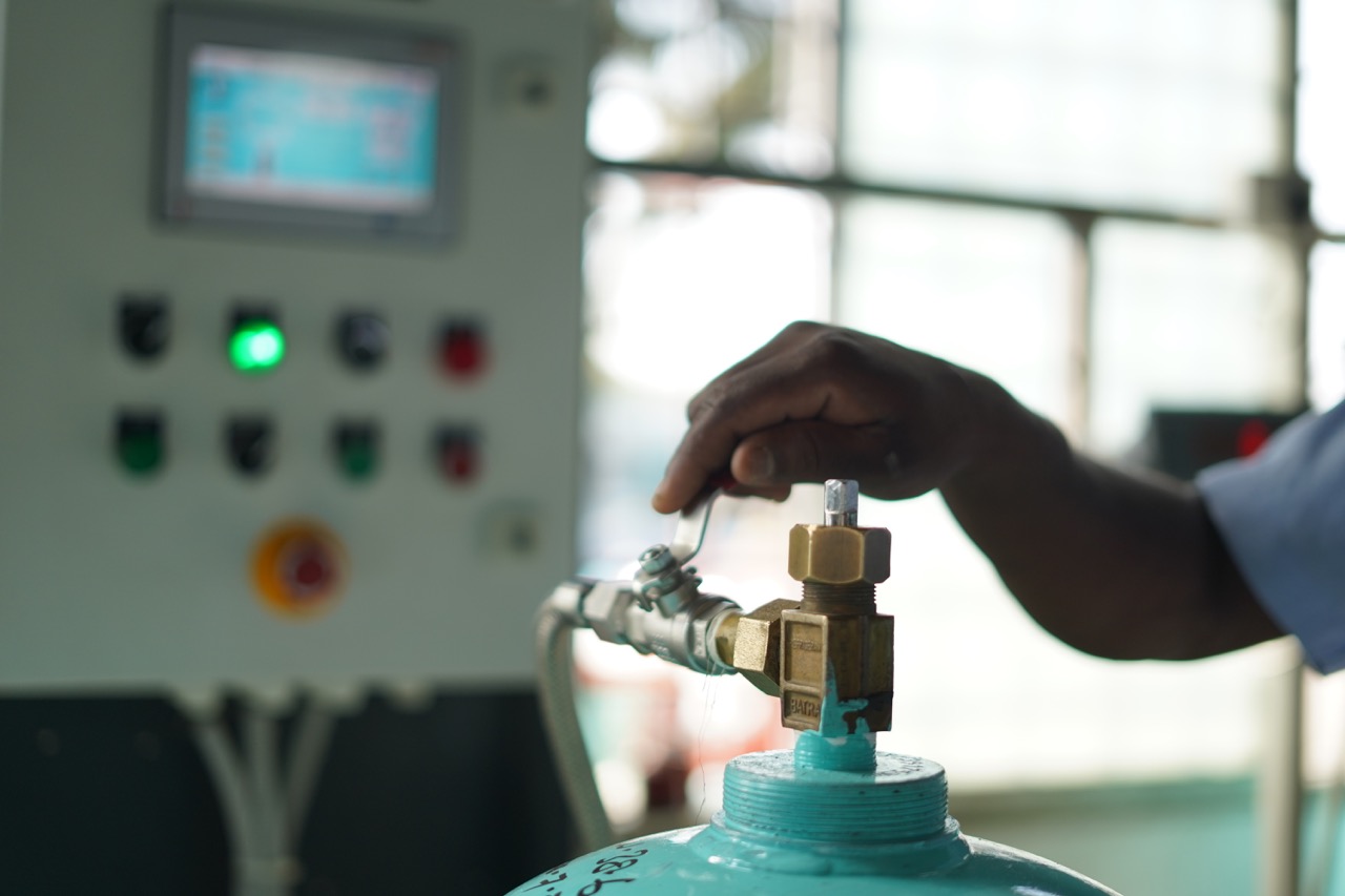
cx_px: 672
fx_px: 1868
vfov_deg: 27.0
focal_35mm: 50
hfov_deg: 39.6
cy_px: 448
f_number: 1.8
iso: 250
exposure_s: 1/800
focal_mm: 50
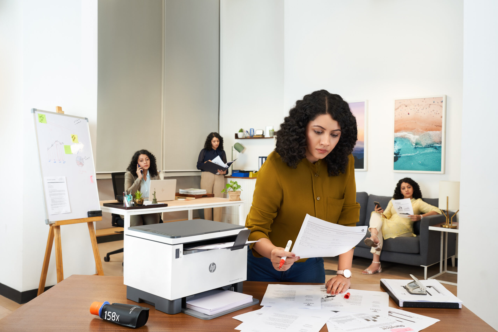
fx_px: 484
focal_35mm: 35
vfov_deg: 37.9
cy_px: 166
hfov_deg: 54.4
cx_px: 249
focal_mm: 35
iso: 400
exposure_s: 1/20
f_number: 8
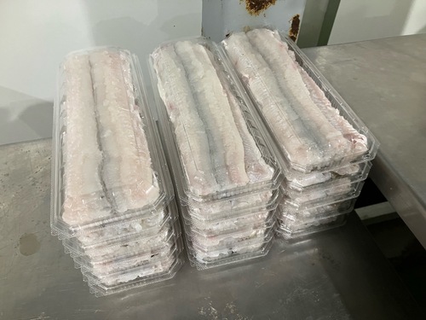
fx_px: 345
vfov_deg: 49.7
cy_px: 160
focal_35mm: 28
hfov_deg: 63.4
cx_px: 213
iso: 320
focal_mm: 3.99
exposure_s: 1/52
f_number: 1.8
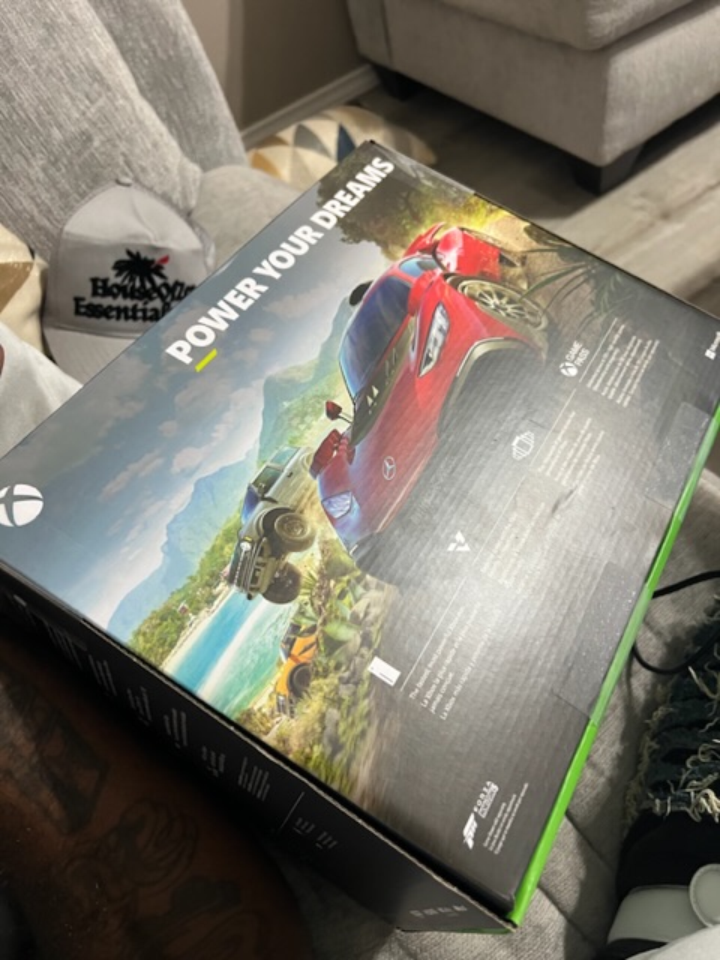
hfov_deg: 53.1
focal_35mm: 26
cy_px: 480
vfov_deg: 67.3
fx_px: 721
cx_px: 360
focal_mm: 5.7
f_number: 1.5
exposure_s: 1/60
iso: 400
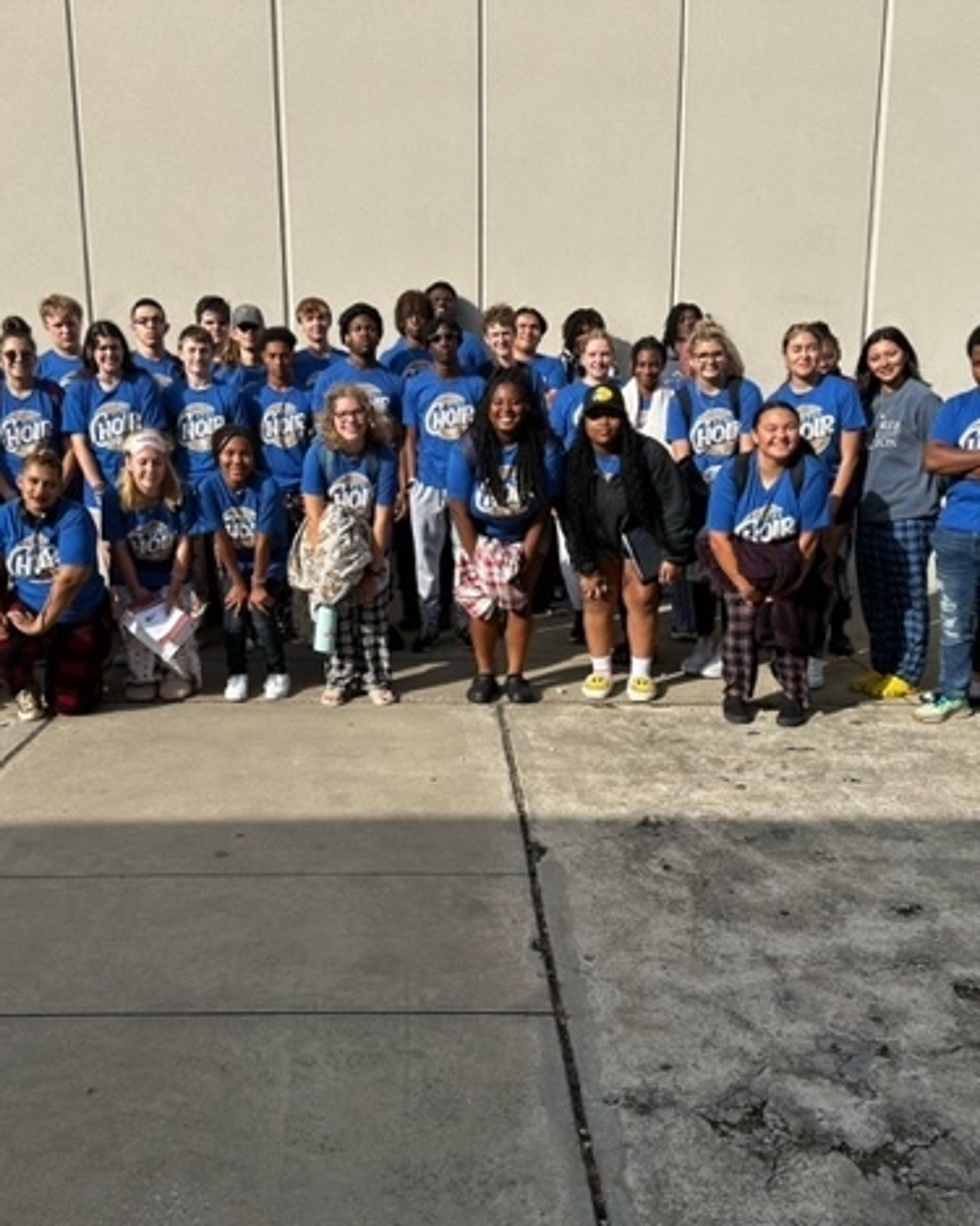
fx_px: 1161
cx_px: 436
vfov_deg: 55.7
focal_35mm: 32
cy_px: 625
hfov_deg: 45.7
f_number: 1.78
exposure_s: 1/4545
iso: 80
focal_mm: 6.86
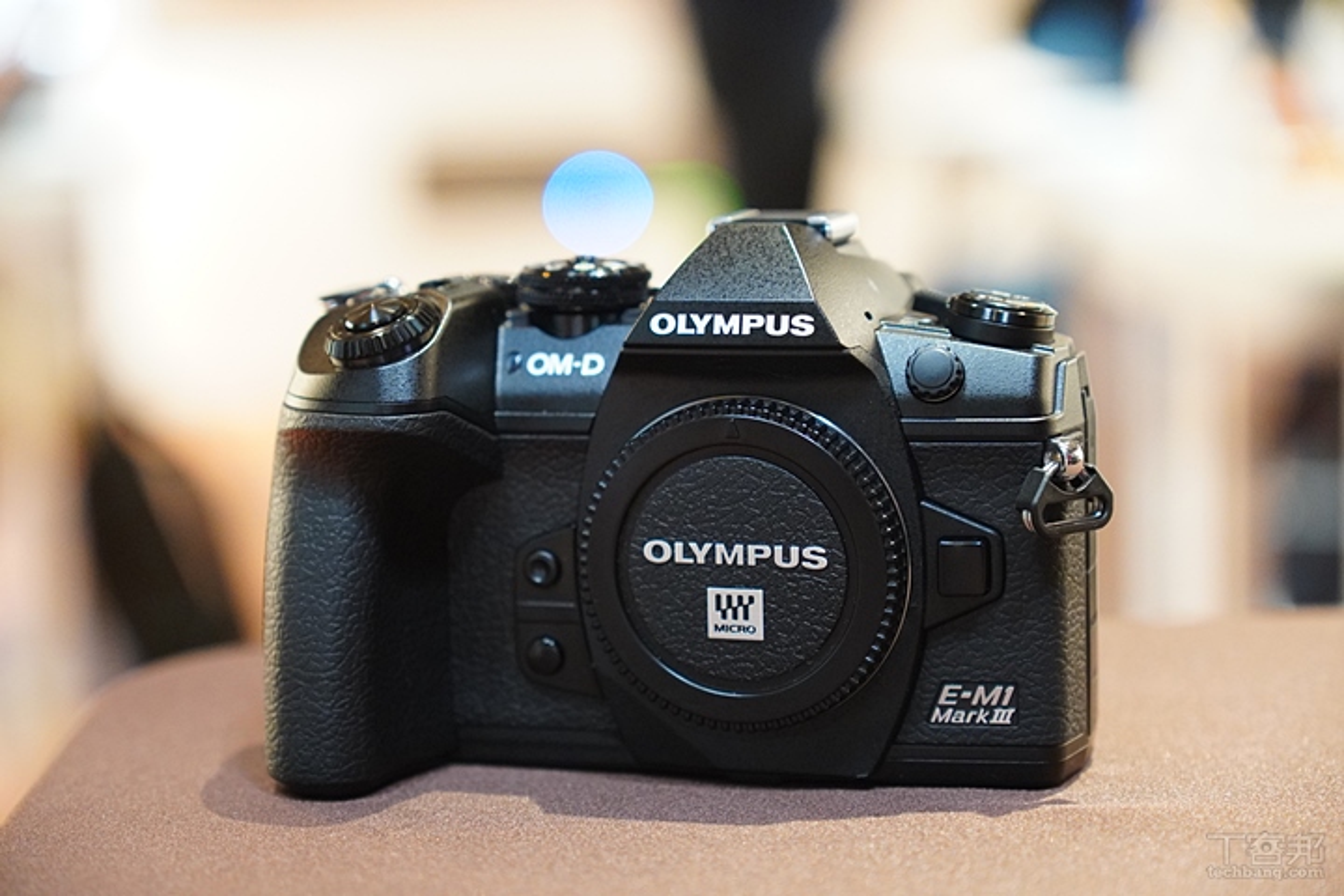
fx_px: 3080
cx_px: 672
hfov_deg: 24.6
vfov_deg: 16.6
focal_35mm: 82
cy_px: 448
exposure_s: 1/60
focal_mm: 55
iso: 3200
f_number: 2.8
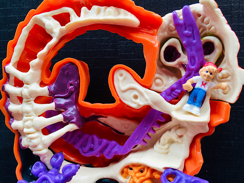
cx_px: 122
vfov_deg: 48.2
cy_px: 92
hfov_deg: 61.7
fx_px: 204
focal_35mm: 29
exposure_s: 1/101
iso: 25
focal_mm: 4.15
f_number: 2.2
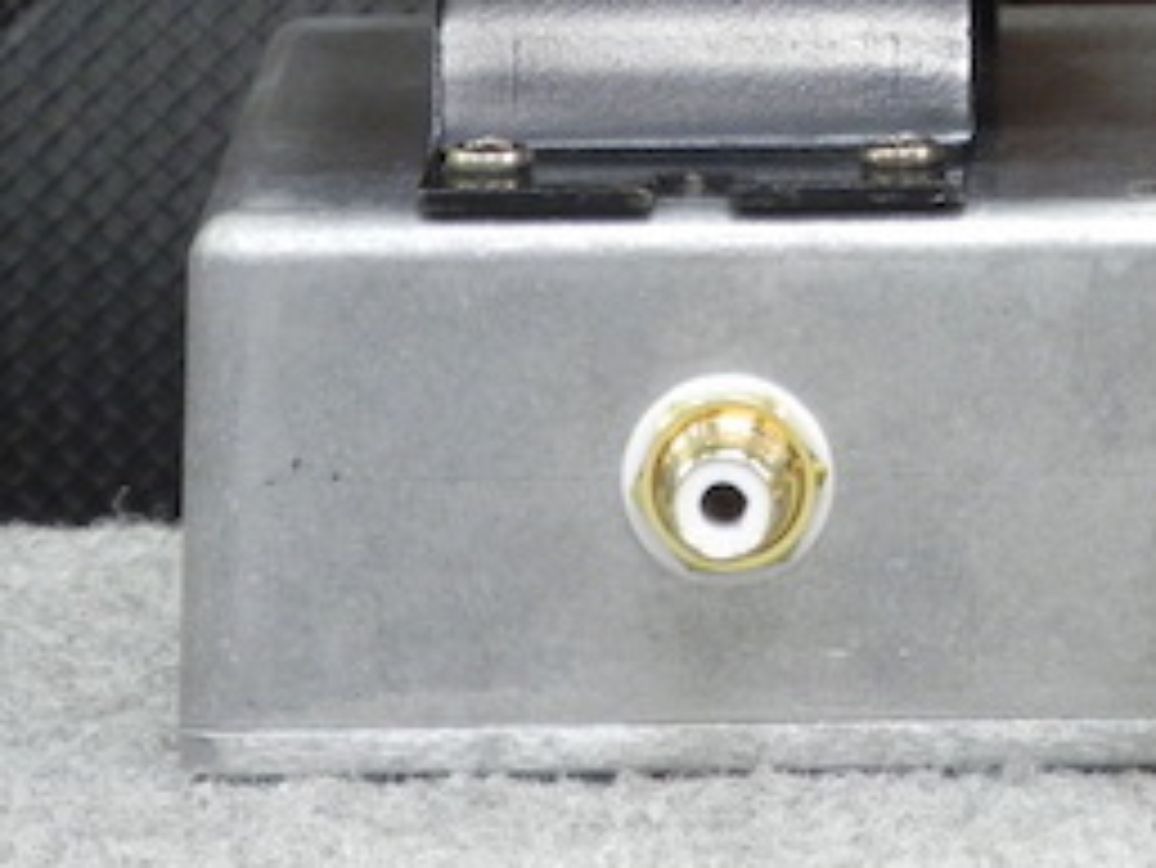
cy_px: -454
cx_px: 1250
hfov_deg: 2.7
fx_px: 24924
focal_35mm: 746
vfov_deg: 2.0
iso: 400
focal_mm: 42.6
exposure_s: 1/12.8
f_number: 5.6
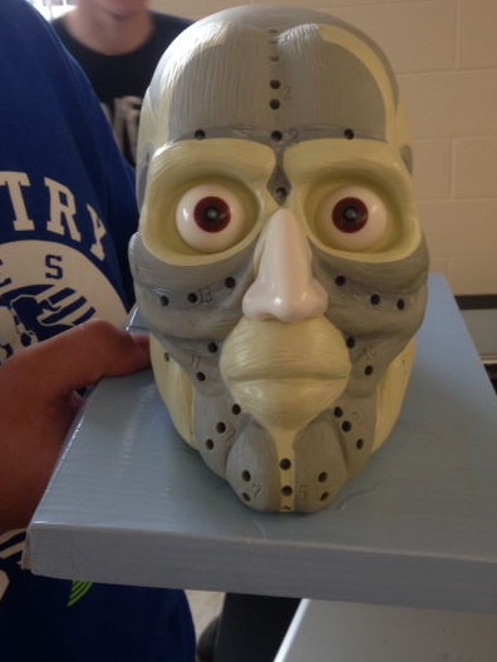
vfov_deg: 46.6
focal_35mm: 40
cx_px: 282
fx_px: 766
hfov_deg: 35.9
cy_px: 271
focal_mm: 4.12
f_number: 2.4
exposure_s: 1/20
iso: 160
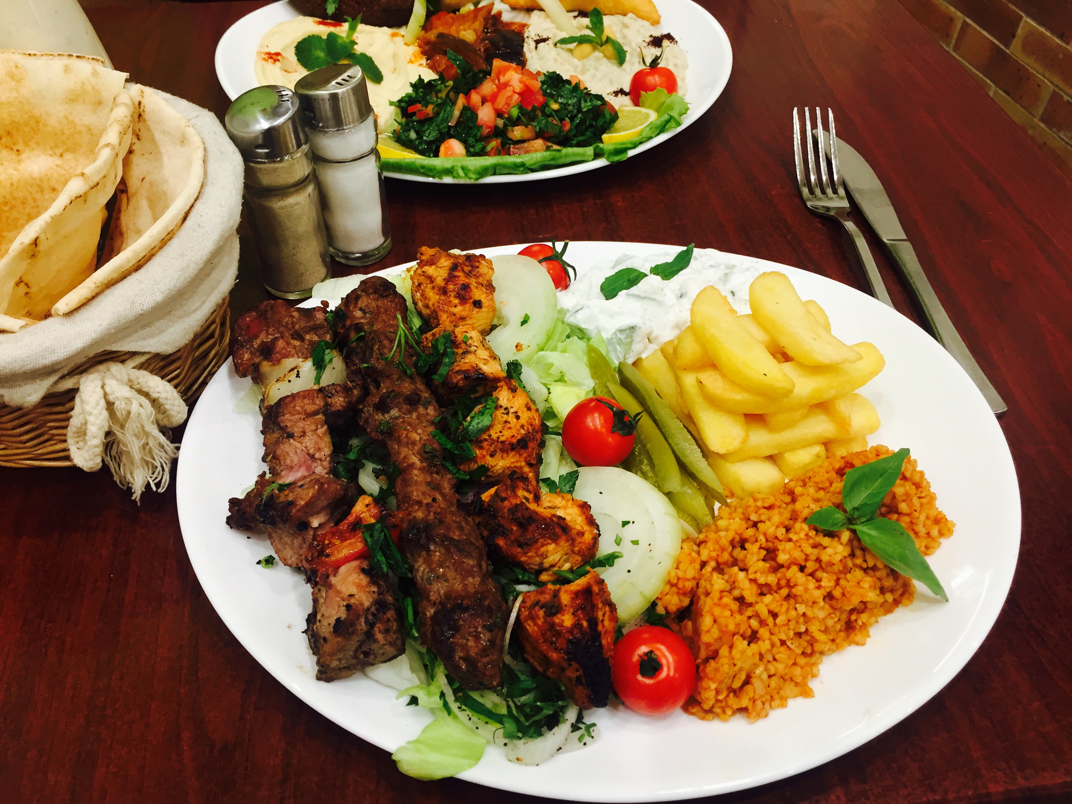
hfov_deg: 61.7
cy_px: 402
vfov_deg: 48.2
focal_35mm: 29
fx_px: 898
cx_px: 536
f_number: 2.2
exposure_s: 1/33
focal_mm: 4.15
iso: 100
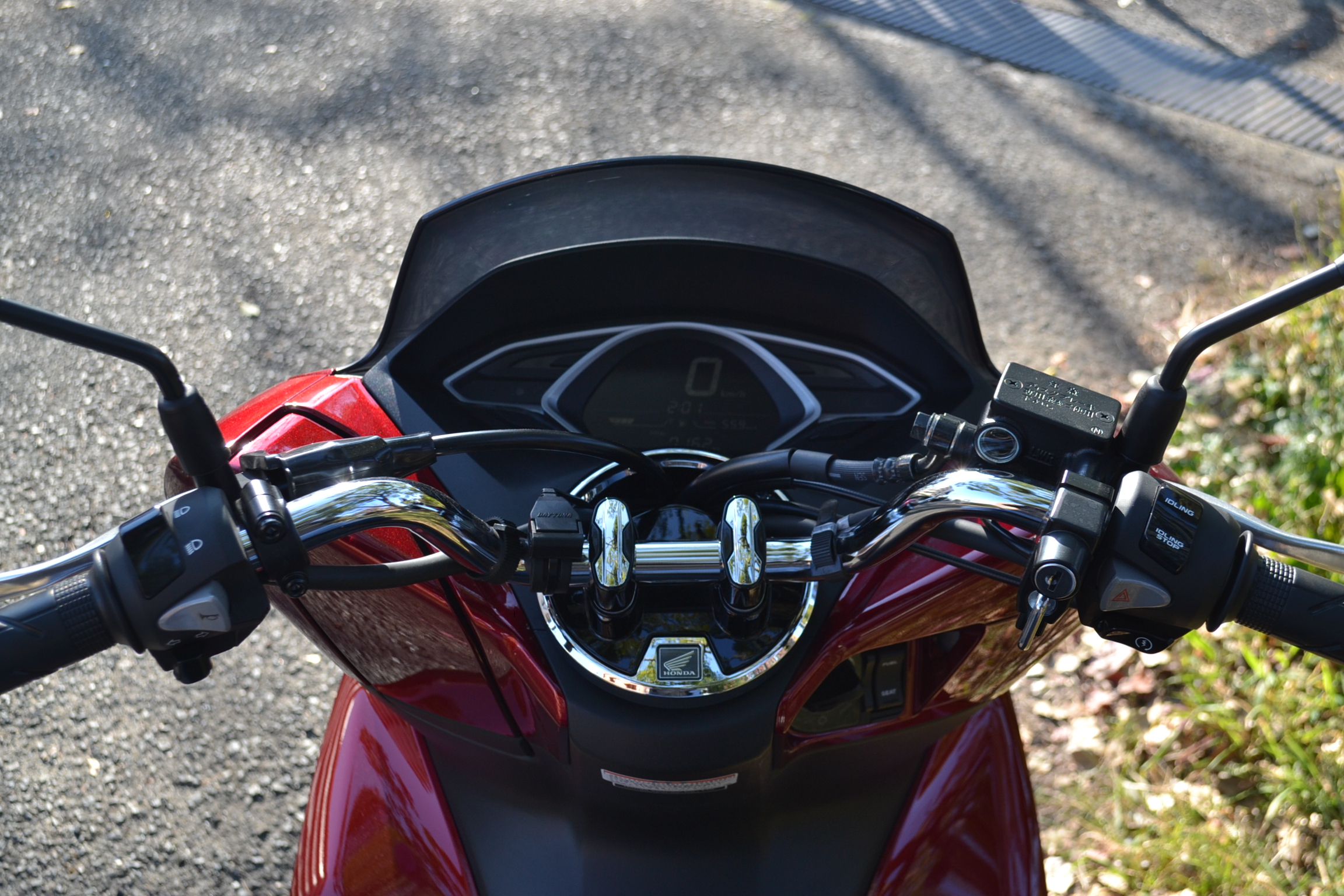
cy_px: 448
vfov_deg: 29.9
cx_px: 672
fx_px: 1680
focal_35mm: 45
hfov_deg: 43.6
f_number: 5.6
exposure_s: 1/125
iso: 180
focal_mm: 30
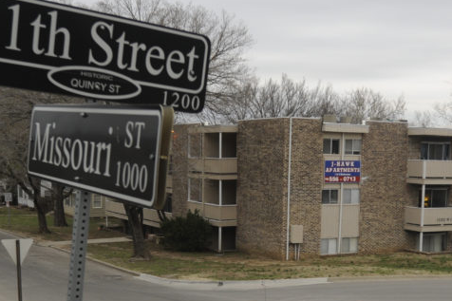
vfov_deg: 30.4
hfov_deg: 45.4
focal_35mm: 43
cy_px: 244
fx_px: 540
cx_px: 250
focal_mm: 20
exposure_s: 1/800
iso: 1250
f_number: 4
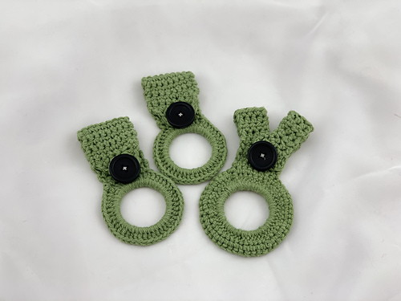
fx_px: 602
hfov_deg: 36.8
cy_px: 150
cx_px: 200
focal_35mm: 52
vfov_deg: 28.0
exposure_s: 1/120
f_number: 2.4
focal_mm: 6
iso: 16
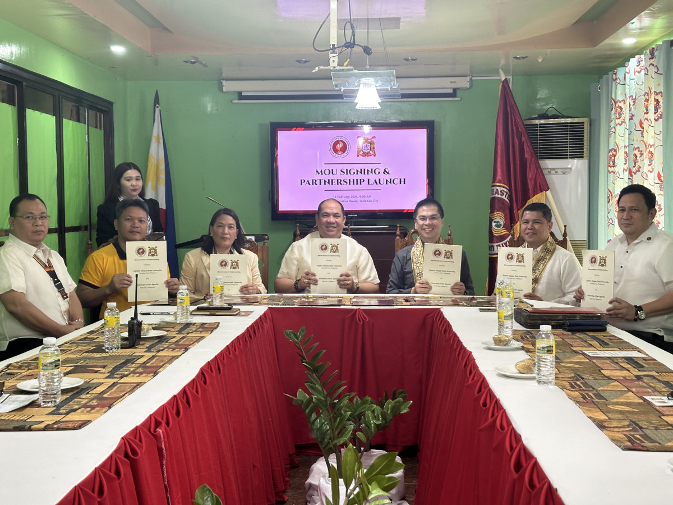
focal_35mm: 48
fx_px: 933
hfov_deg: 39.7
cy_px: 252
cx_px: 336
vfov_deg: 30.3
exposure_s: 1/53
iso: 80
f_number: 1.78
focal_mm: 6.86
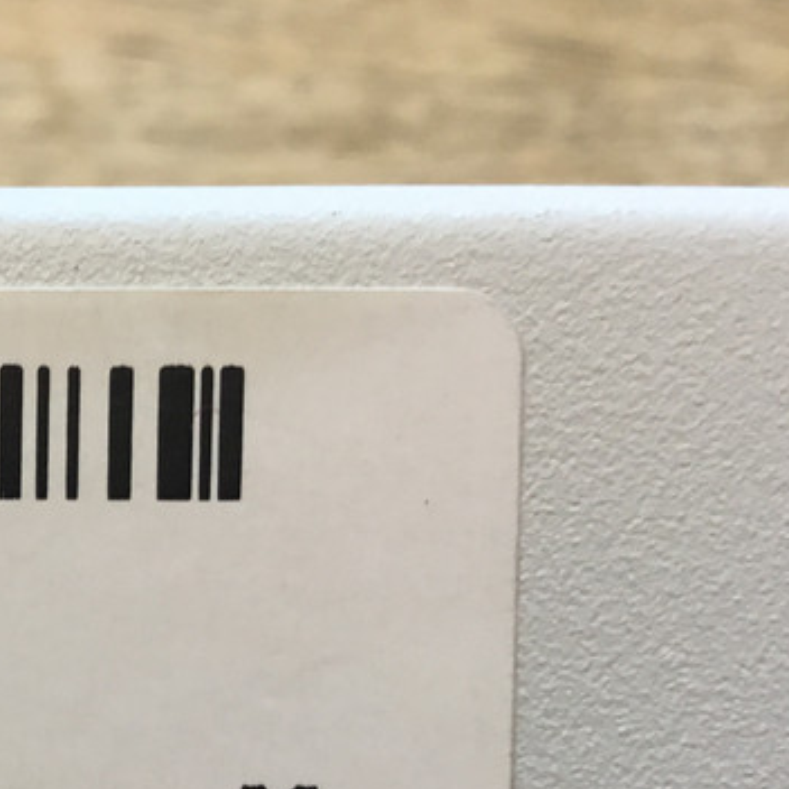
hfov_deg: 19.1
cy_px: 659
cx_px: -284
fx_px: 2140
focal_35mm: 83
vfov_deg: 20.6
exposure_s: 1/100
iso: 40
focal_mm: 3.3
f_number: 2.4
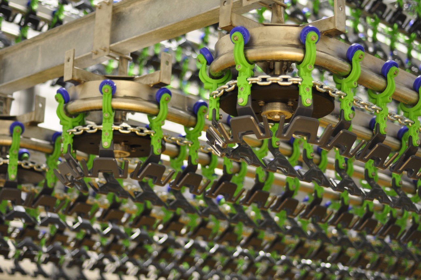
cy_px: 140
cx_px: 210
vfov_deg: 18.1
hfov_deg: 27.0
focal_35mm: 75
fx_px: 876
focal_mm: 50
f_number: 1.8
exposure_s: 1/10
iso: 200
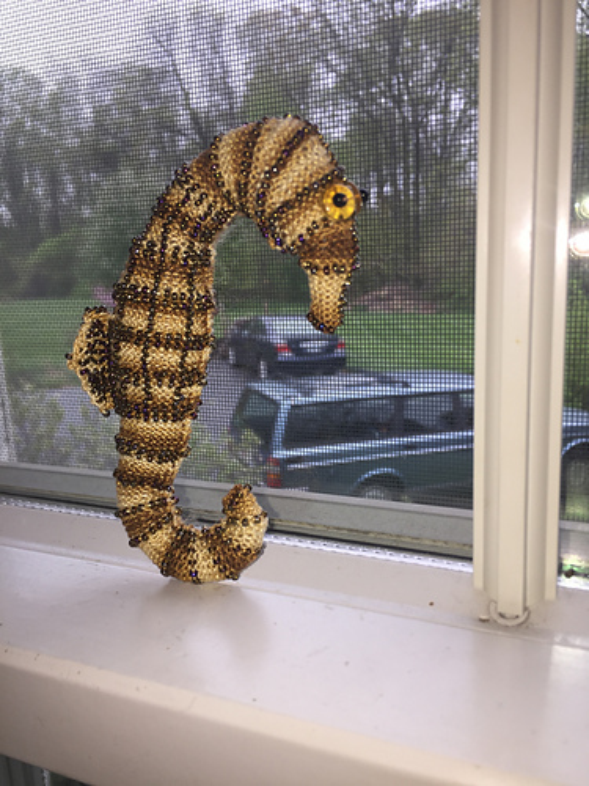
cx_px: 294
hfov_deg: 48.2
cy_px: 393
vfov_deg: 61.7
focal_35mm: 29
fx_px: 658
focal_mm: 4.15
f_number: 2.2
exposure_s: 1/182
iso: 32
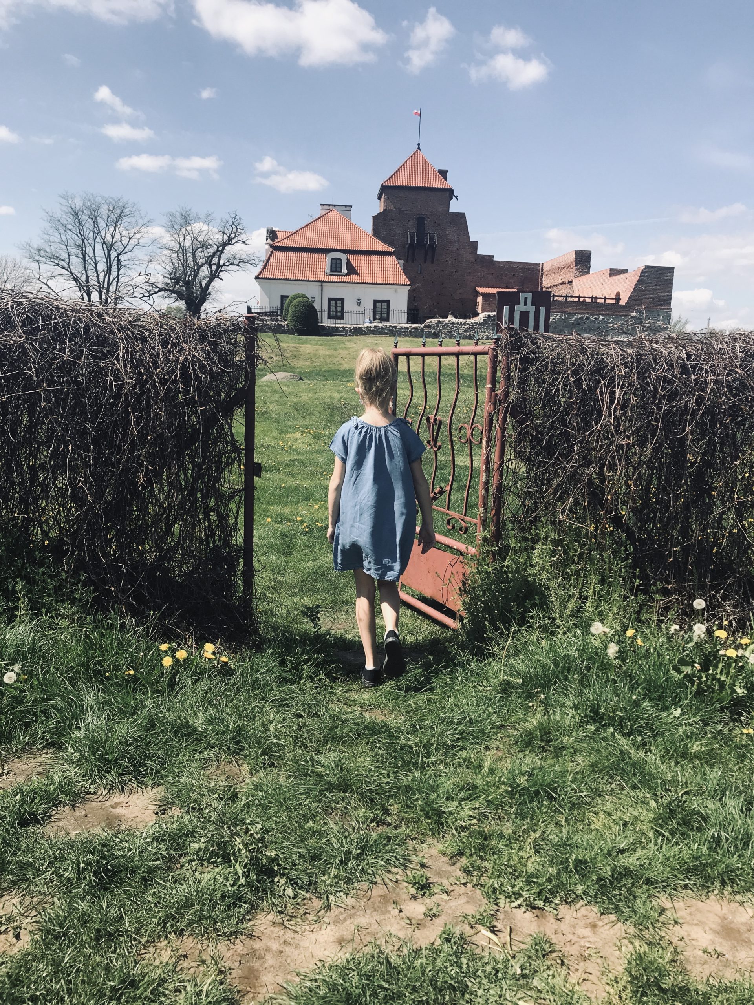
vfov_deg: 63.4
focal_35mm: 28
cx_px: 377
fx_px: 813
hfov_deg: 49.7
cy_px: 502
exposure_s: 1/1880
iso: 20
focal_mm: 3.99
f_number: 1.8
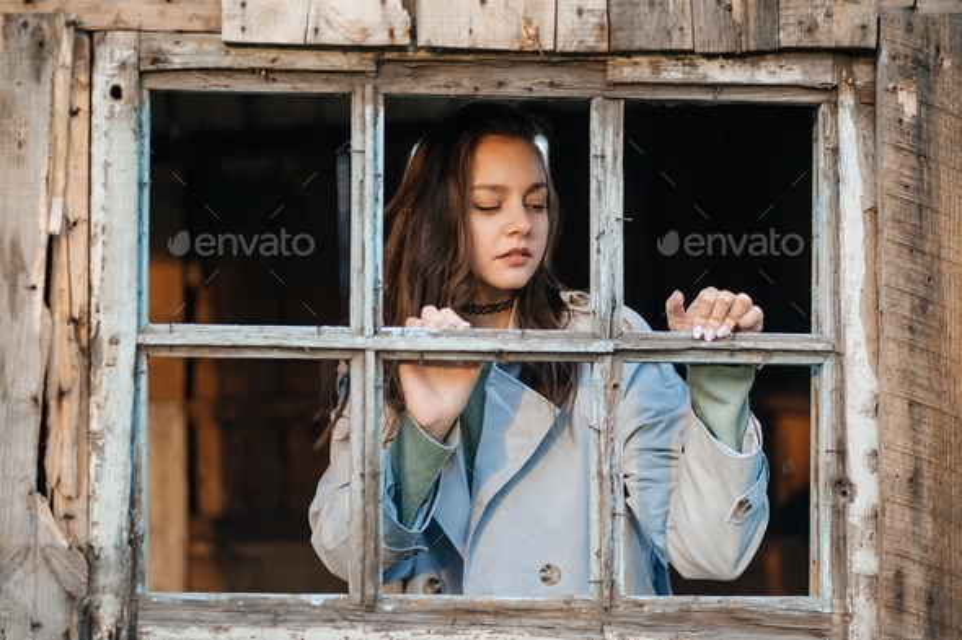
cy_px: 320
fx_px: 2271
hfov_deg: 23.9
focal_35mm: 85
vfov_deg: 16.1
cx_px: 481
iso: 500
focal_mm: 85
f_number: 1.8
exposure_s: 1/500
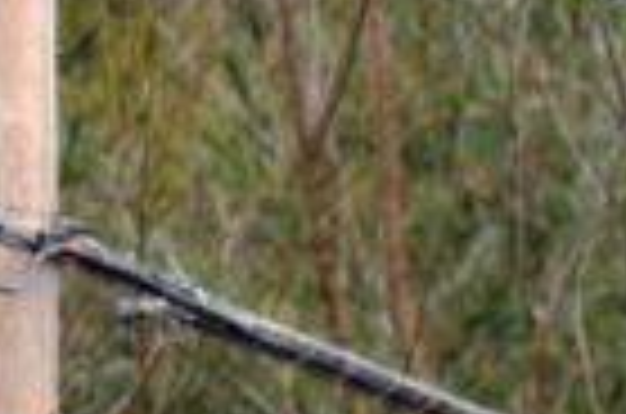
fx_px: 35578
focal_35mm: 2051
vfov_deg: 0.7
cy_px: -464
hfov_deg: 1.0
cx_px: -1090
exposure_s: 1/320
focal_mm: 185
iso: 640
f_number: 5
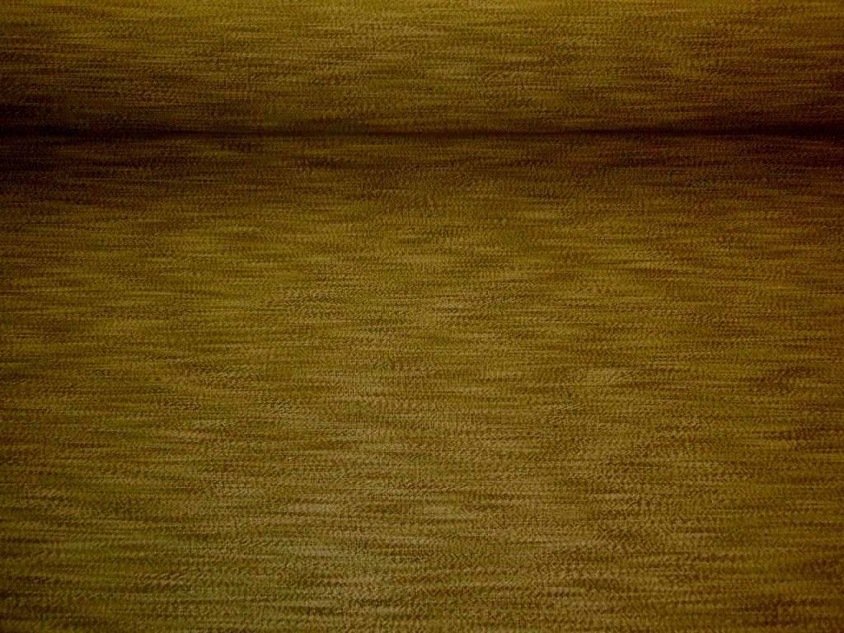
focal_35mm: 33
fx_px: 805
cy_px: 316
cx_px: 422
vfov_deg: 42.9
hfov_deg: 55.4
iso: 800
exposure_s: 1/80
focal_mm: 5.9
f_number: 4
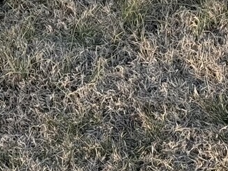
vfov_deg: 6.0
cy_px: -242
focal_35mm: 237
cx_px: 303
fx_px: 1561
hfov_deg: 8.2
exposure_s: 1/917
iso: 64
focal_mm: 6.76
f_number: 1.78
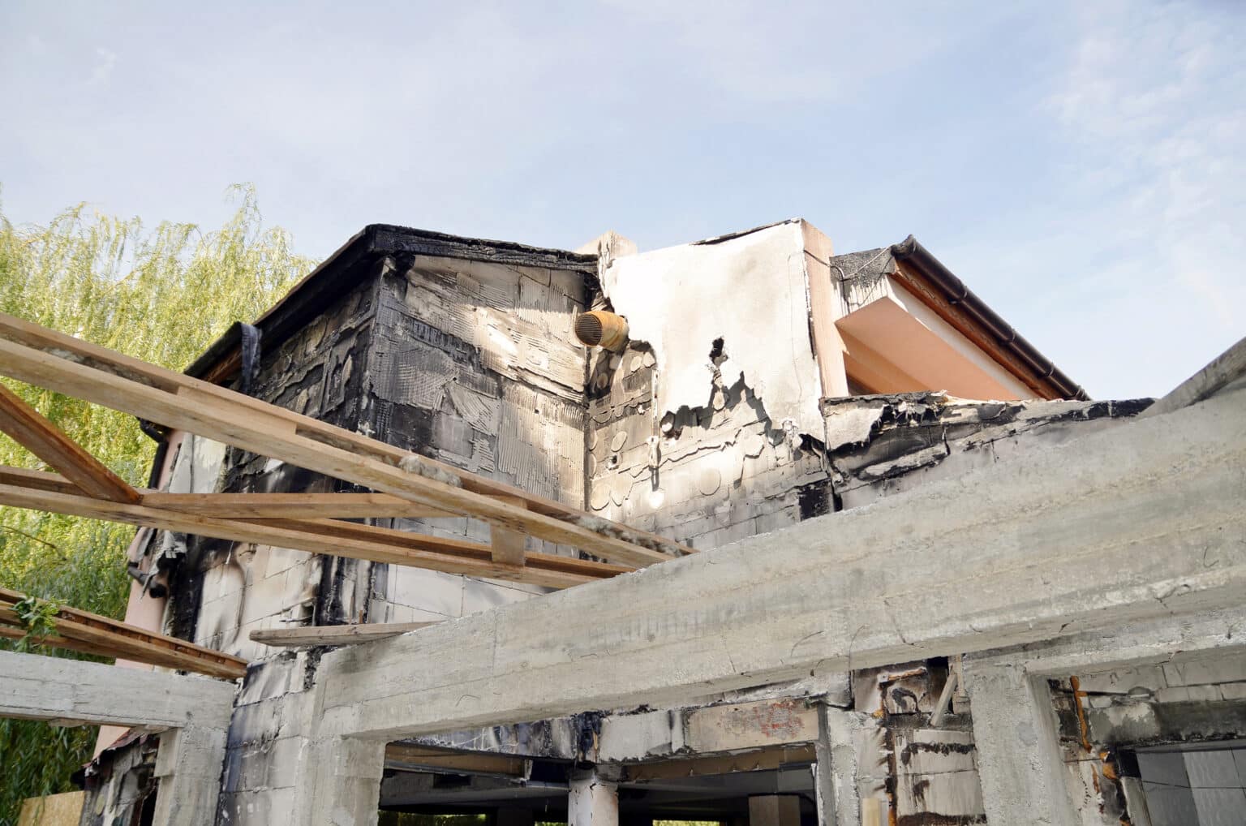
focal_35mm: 26
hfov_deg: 70.5
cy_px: 413
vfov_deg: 50.2
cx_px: 623
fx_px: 881
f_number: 4
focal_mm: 17
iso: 160
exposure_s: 1/250
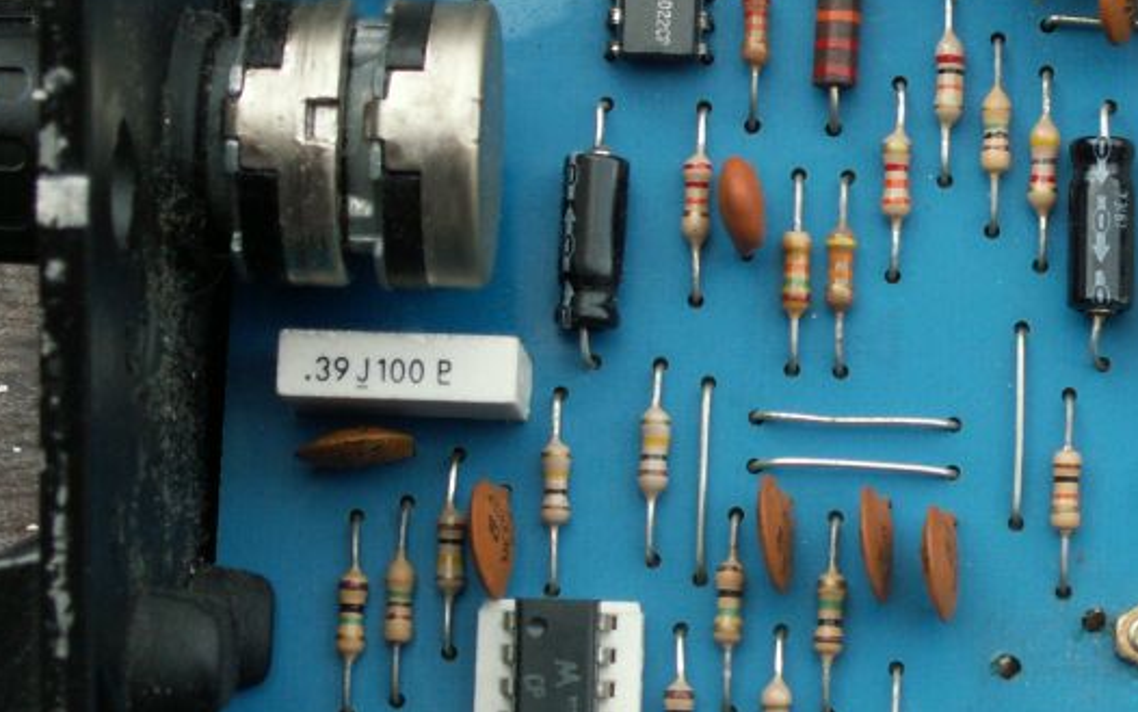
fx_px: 3878
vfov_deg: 10.5
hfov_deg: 16.4
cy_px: 299
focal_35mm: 125
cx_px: 1069
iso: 50
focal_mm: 10.28
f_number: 4.5
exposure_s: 1/60
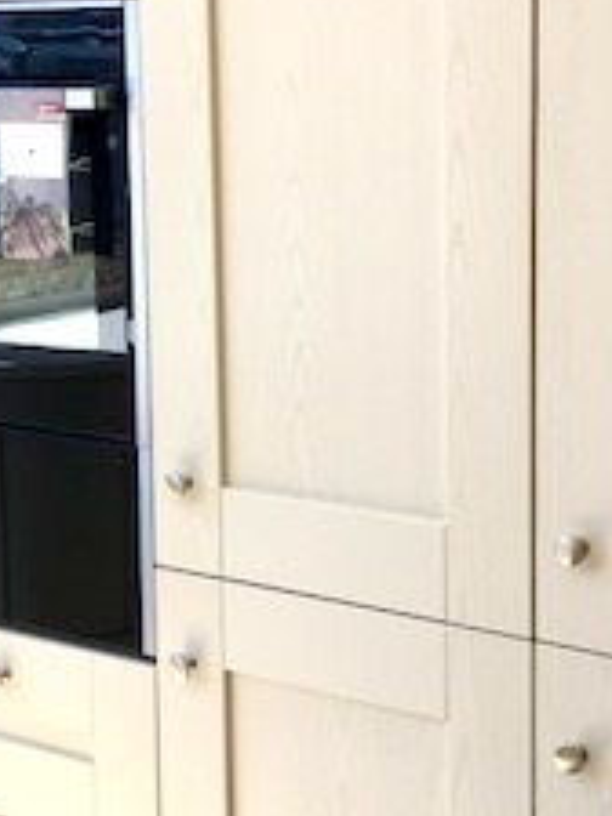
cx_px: 357
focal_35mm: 80
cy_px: 382
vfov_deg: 24.4
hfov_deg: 18.4
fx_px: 1886
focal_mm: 3.99
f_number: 1.8
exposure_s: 1/130
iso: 20
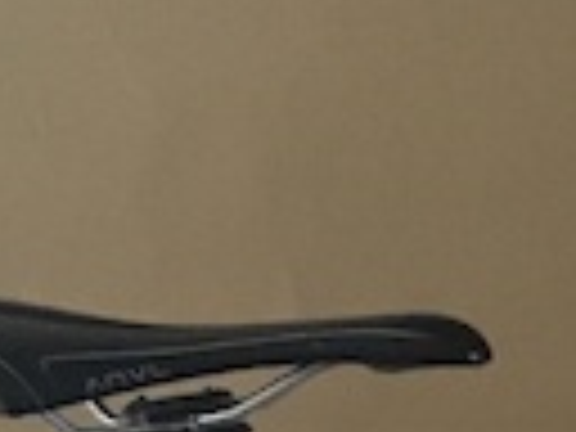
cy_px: 1242
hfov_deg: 10.6
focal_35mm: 181
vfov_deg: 7.4
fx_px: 3012
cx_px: 846
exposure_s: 1/15
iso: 200
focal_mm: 4.15
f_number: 2.2
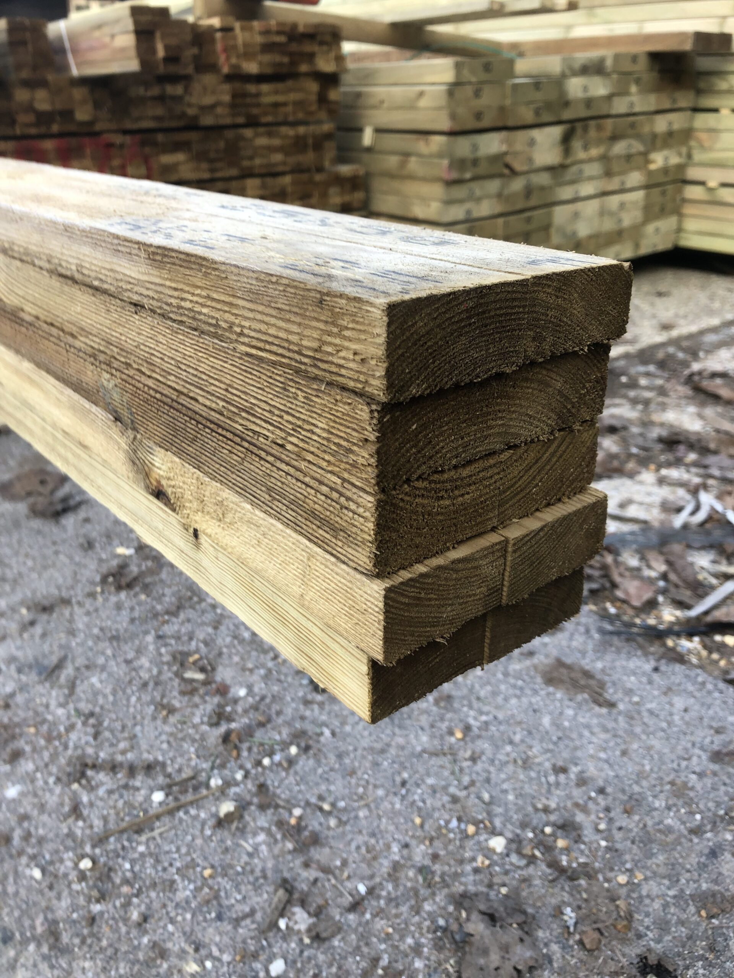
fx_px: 792
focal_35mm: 28
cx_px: 367
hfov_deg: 49.7
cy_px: 489
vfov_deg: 63.4
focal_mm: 3.99
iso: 25
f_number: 1.8
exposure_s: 1/120
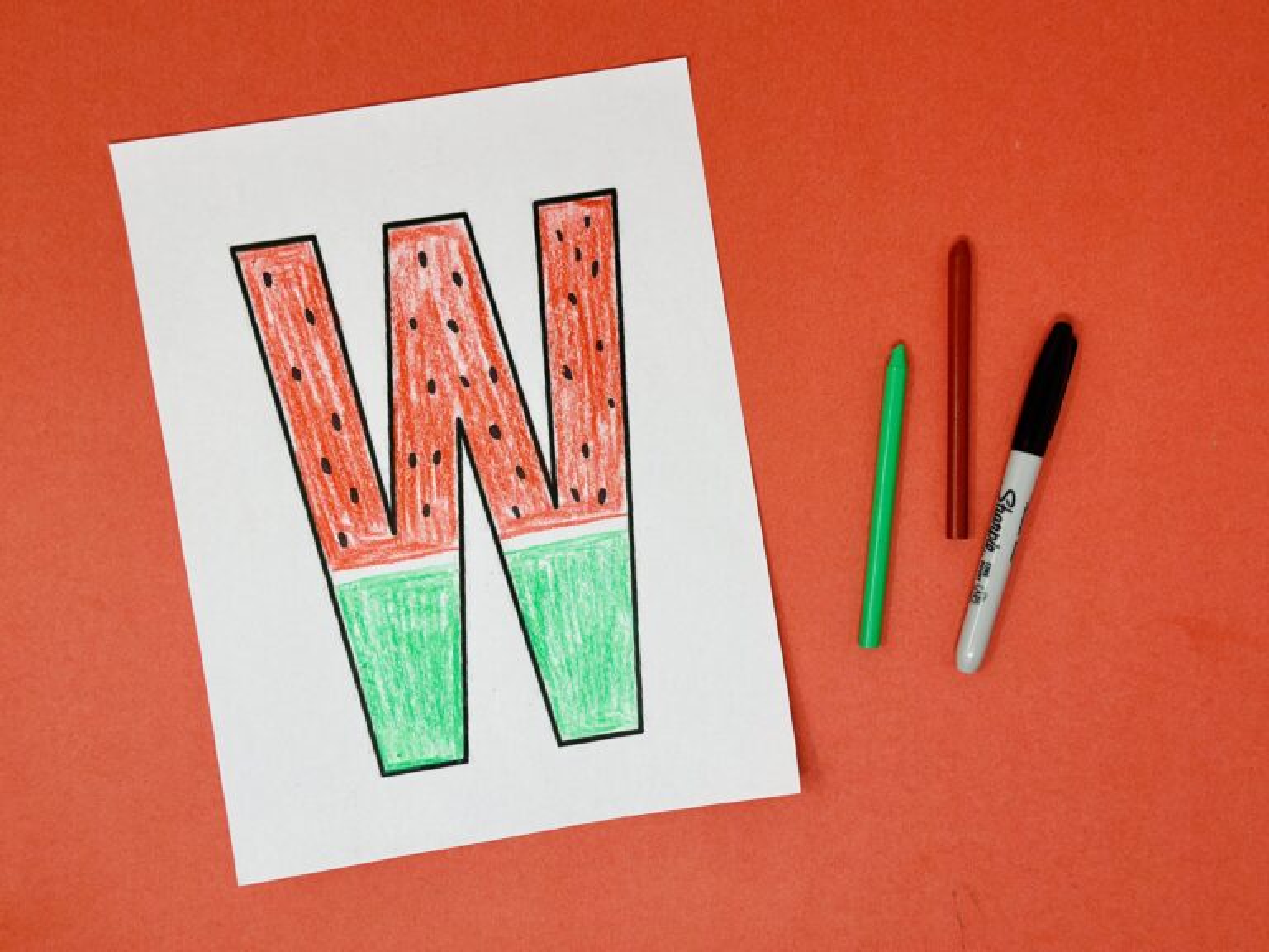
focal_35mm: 48
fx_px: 1760
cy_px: 476
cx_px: 634
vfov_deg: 30.3
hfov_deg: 39.7
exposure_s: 1/392
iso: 80
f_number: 1.78
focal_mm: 6.86
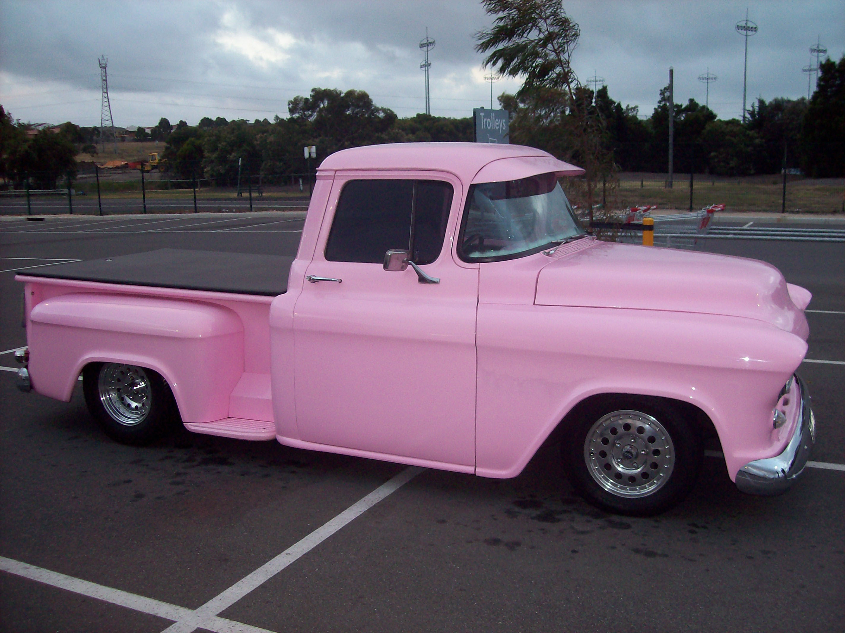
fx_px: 878
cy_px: 316
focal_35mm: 36
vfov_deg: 39.6
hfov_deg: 51.4
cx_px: 422
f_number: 2.7
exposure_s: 1/64
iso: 80
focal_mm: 6
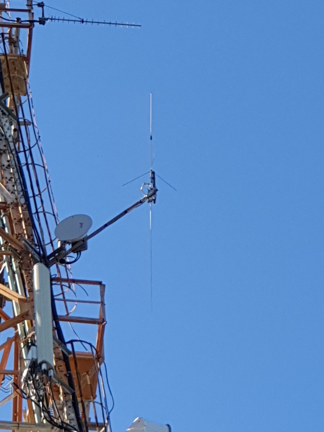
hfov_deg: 28.0
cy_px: 216
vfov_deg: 36.8
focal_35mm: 52
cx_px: 162
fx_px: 649
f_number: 2.4
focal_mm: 6
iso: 100
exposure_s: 1/512
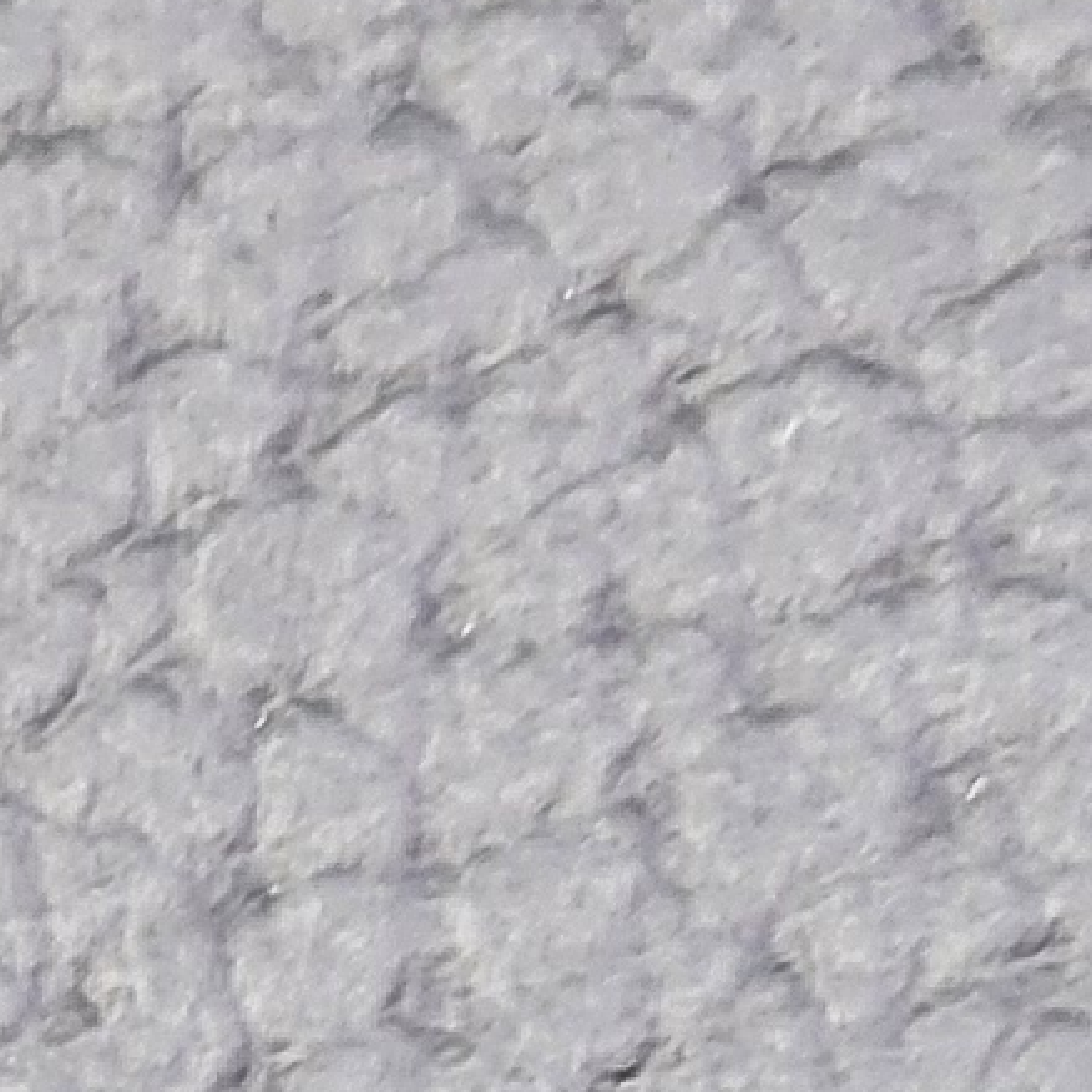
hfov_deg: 7.9
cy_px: 3186
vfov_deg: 7.4
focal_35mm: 210
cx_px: -1219
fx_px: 7495
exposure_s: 1/120
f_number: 1.8
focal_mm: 5.4
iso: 125
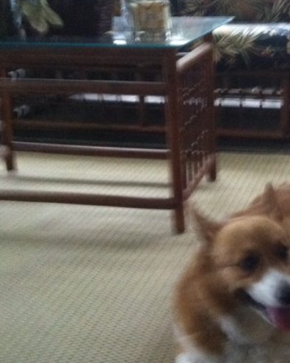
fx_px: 762
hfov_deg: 21.3
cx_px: 224
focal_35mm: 71
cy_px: 161
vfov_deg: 26.8
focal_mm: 3.85
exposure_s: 1/15
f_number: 2.8
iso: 640
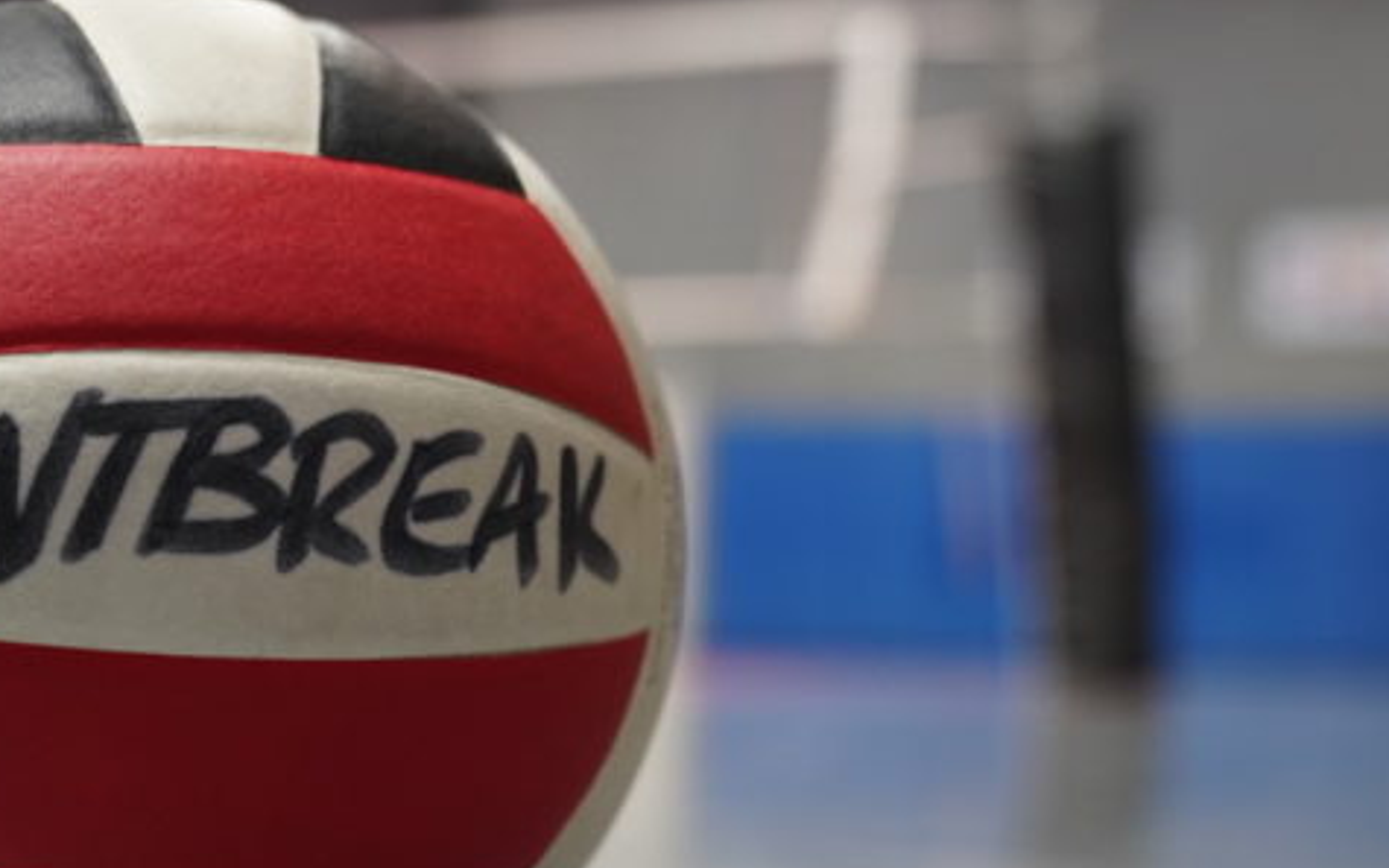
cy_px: 642
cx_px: 456
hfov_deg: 25.7
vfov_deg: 16.2
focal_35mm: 80
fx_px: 3029
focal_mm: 38
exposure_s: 1/160
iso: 1600
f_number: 3.2
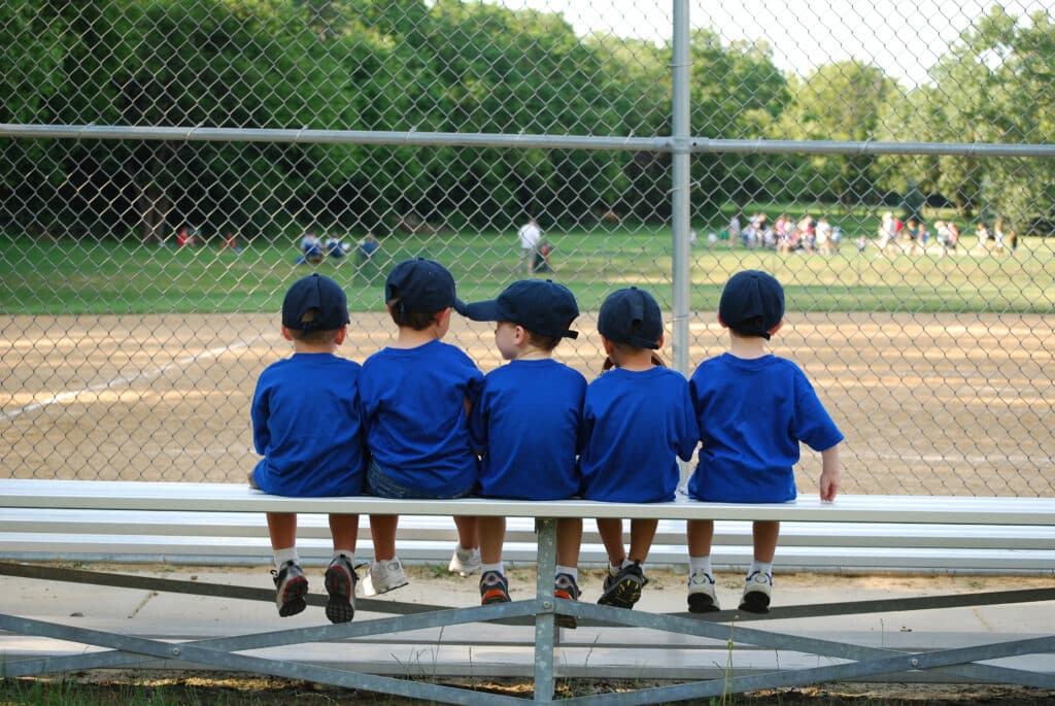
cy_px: 353
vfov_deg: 16.6
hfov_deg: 24.6
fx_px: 2420
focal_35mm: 82
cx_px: 528
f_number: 5.6
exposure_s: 1/125
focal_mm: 55
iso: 160
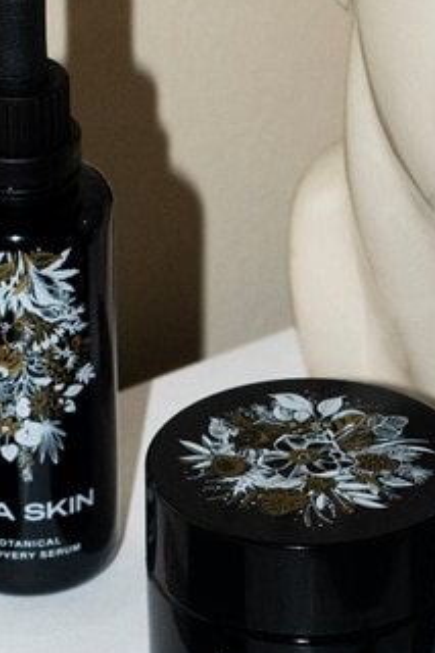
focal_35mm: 240
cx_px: 289
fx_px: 4354
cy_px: 612
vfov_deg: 8.5
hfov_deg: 5.7
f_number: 5.6
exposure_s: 1/60
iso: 1600
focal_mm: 50
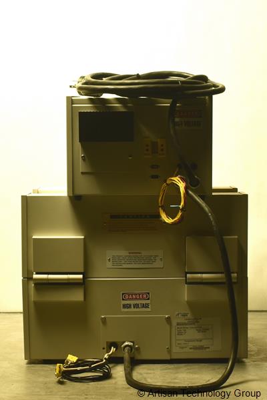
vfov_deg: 57.2
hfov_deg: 40.0
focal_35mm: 33
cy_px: 200
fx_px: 367
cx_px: 134
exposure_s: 1/200
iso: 125
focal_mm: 22
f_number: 3.8
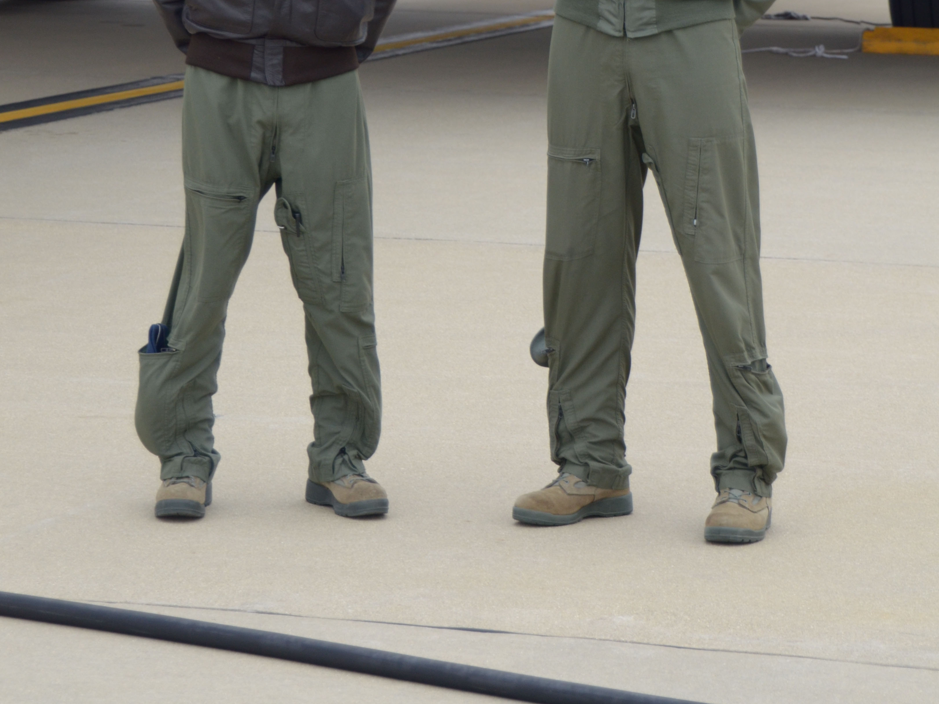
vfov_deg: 9.0
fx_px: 4441
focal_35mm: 164
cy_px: 66
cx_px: 470
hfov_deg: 12.1
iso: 500
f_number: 5.3
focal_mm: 75
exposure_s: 1/400
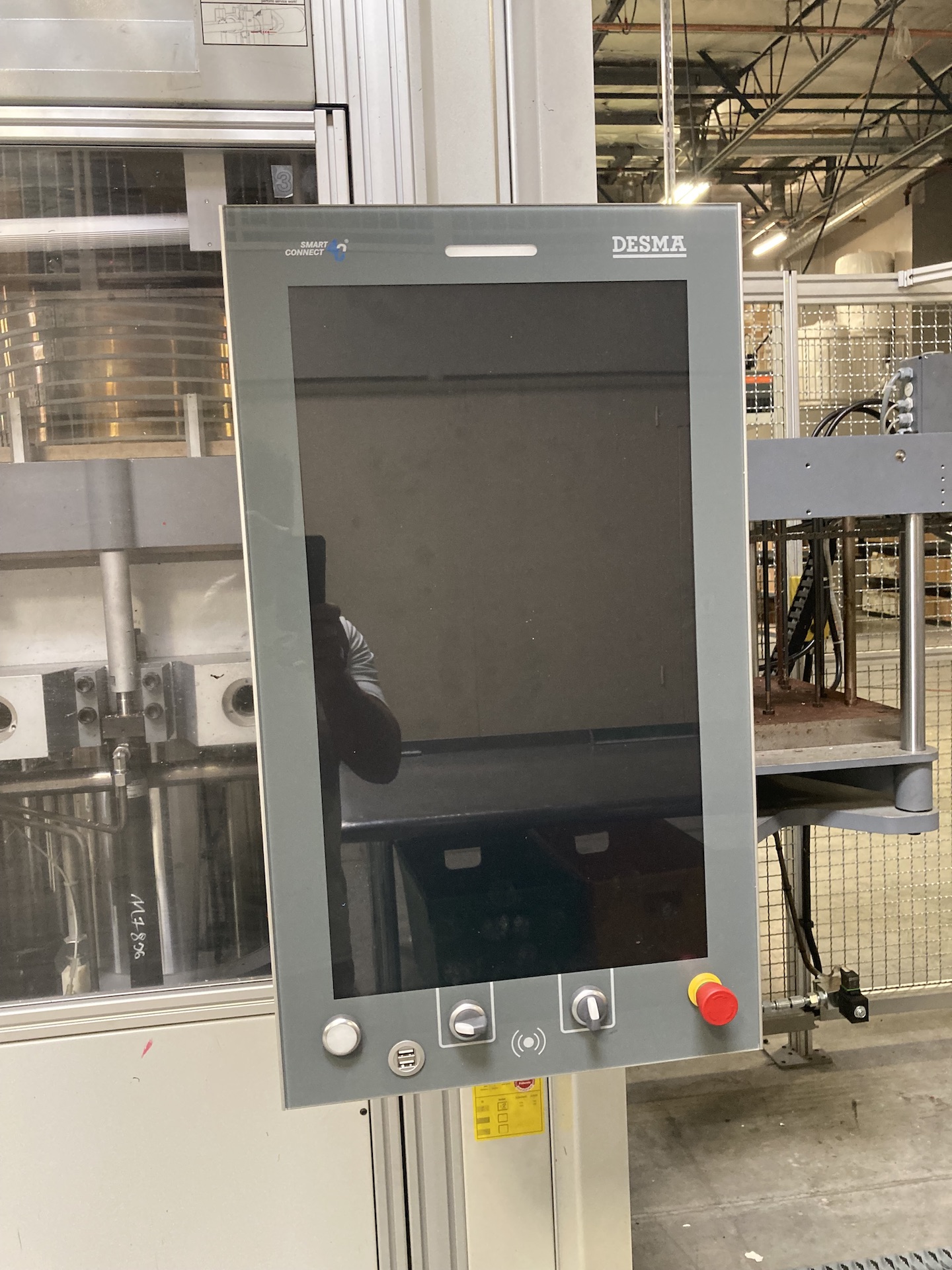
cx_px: 476
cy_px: 635
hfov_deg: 49.7
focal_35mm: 28
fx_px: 1027
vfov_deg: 63.4
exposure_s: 1/60
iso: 250
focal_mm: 3.99
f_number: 1.8
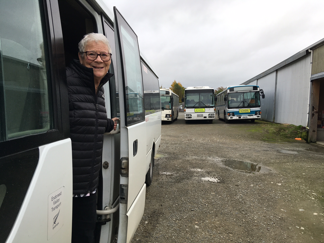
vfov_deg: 48.2
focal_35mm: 29
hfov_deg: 61.7
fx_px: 271
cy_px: 122
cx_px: 162
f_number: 2.2
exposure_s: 1/100
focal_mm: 4.15
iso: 32
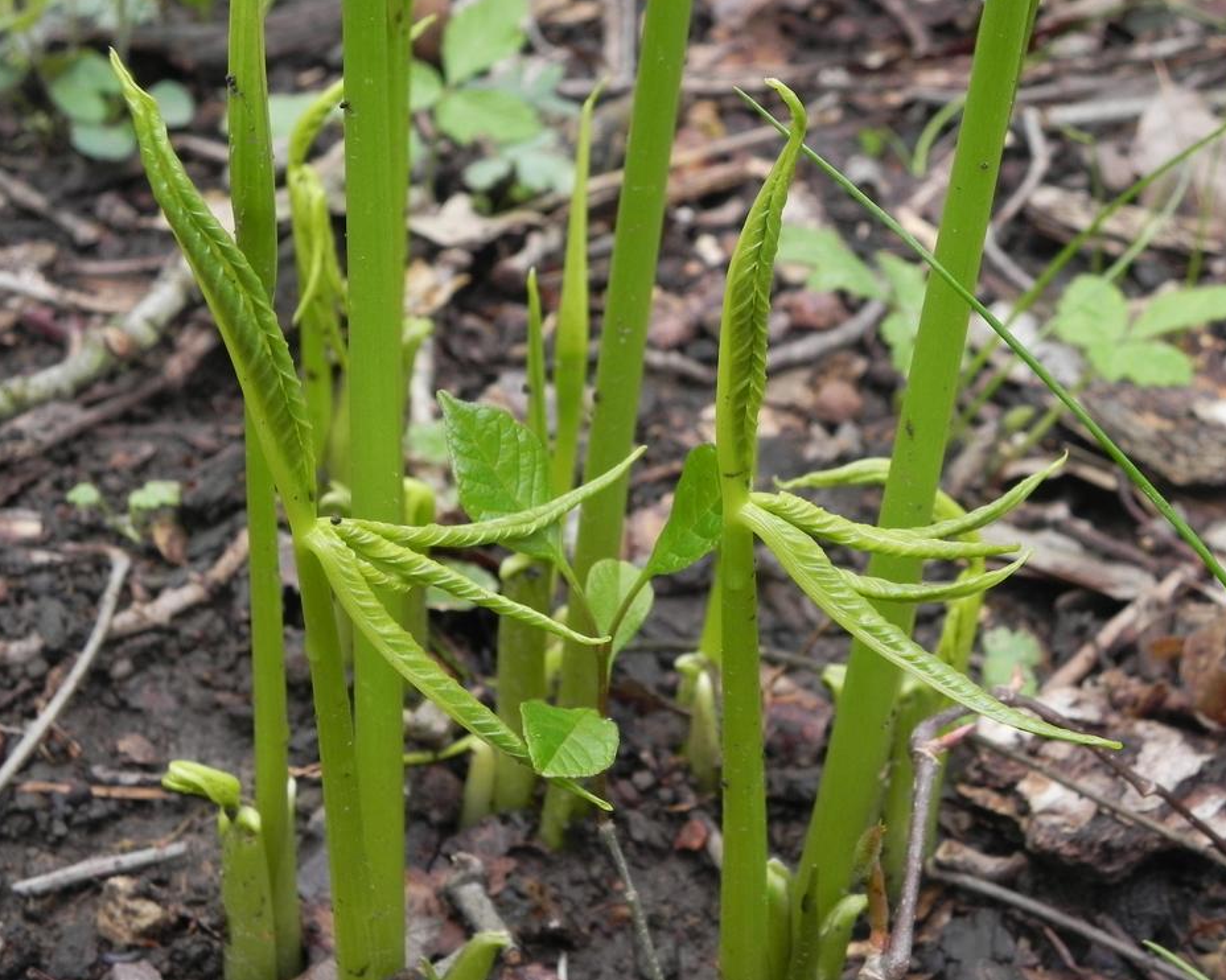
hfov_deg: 31.0
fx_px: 2213
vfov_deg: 25.0
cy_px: 491
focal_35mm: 61
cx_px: 653
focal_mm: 10.3
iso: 160
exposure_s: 1/136
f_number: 4.5
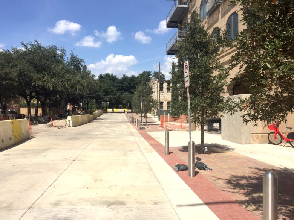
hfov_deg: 61.7
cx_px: 147
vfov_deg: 48.2
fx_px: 246
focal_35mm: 29
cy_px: 110
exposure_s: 1/3049
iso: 32
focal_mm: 4.15
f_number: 2.2
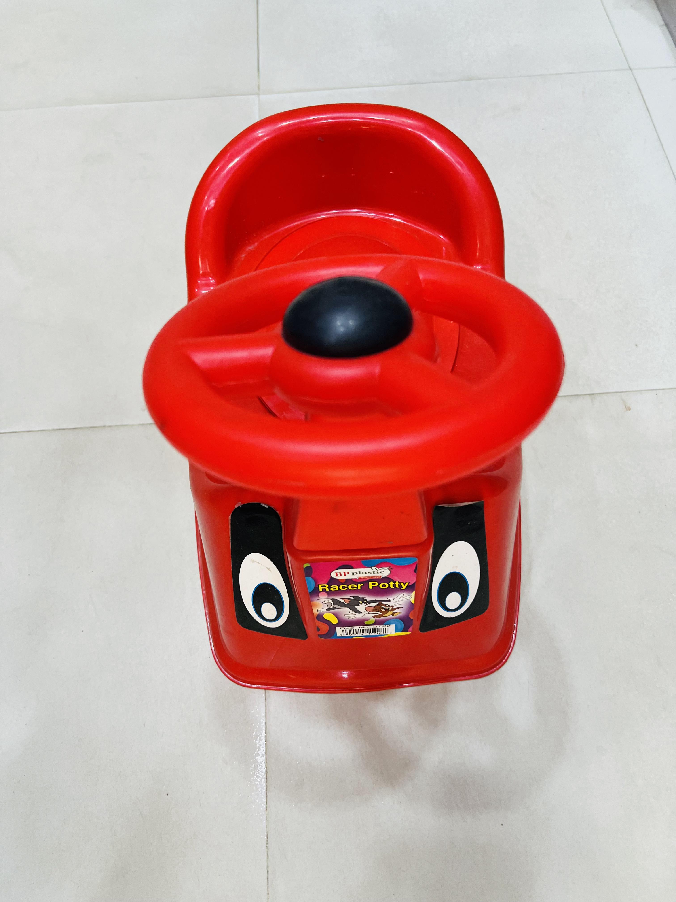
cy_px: 451
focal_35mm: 26
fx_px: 677
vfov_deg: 67.3
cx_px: 338
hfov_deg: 53.1
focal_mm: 5.7
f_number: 1.5
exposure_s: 1/110
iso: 125
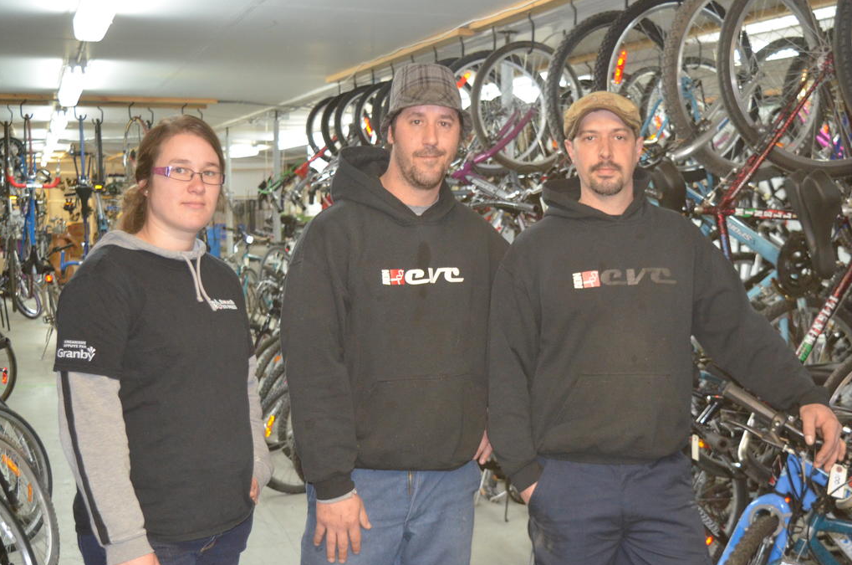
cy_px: 325
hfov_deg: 37.5
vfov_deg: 25.4
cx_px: 497
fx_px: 1252
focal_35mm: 53
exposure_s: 1/60
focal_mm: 30
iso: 2200
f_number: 4.2
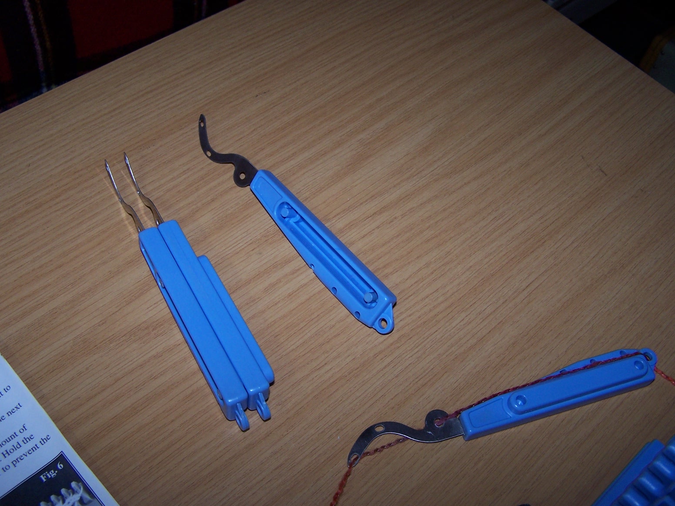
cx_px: 338
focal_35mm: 38
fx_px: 741
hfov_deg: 49.0
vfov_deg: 37.7
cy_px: 253
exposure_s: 1/60
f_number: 2.8
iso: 80
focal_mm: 6.3
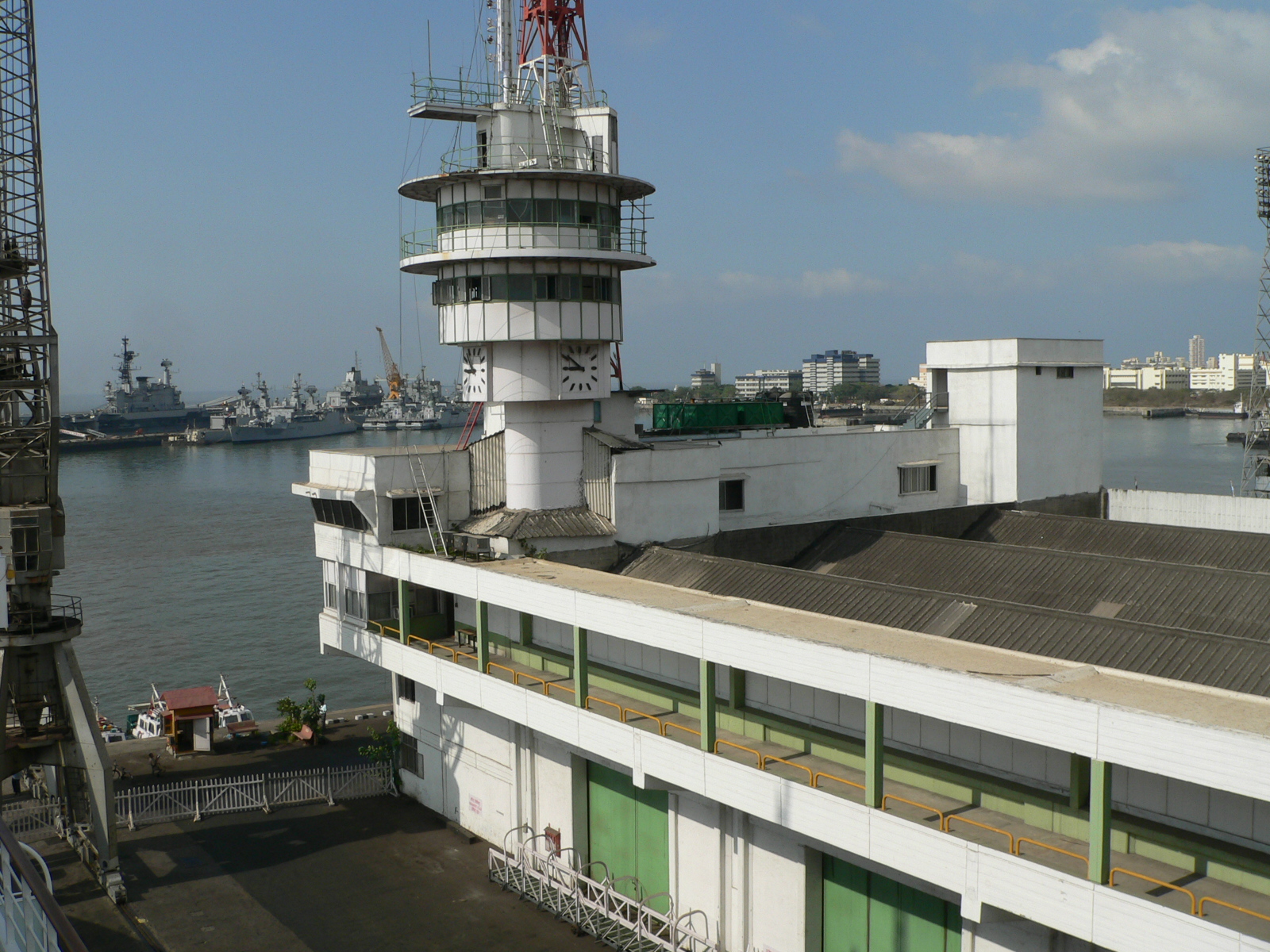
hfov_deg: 51.4
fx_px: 1321
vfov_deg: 39.7
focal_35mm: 36
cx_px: 635
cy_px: 476
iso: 80
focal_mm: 6
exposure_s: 1/500
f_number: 5.6
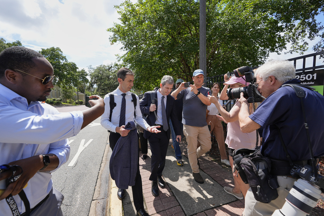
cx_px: 162
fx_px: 144
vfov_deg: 73.8
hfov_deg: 96.7
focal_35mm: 16
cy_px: 108
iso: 400
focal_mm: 16
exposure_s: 1/1000
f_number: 5.6
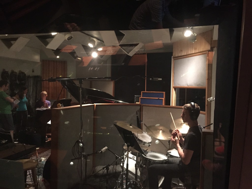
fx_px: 211
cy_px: 94
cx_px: 126
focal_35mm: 29
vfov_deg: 48.2
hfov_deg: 61.7
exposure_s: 1/15
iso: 320
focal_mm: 4.15
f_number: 2.2
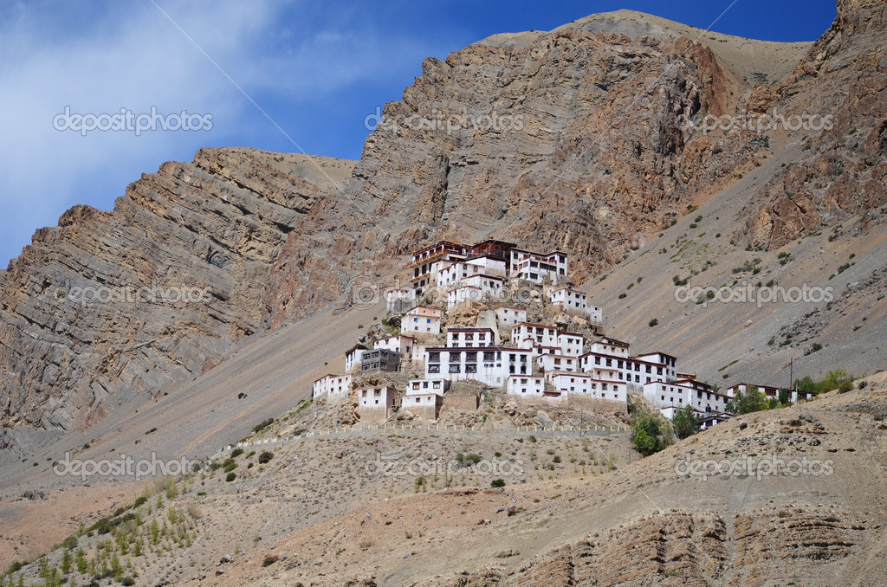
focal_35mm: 117
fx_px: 2876
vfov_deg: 11.7
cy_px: 294
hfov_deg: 17.5
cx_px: 444
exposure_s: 1/3200
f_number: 4
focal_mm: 78
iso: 200
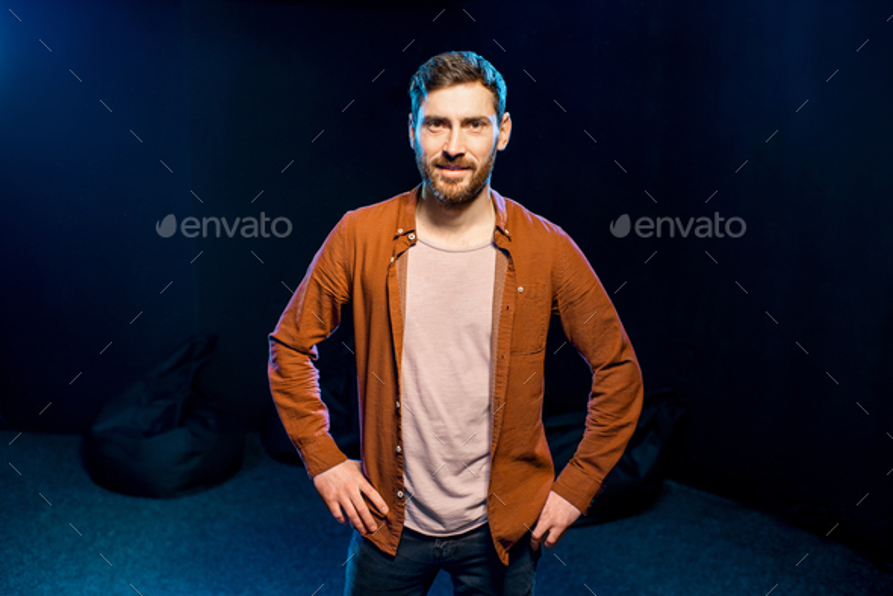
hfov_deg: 54.4
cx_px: 446
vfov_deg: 37.9
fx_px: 869
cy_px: 298
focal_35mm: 35
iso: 200
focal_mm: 35
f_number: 2.5
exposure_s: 1/160
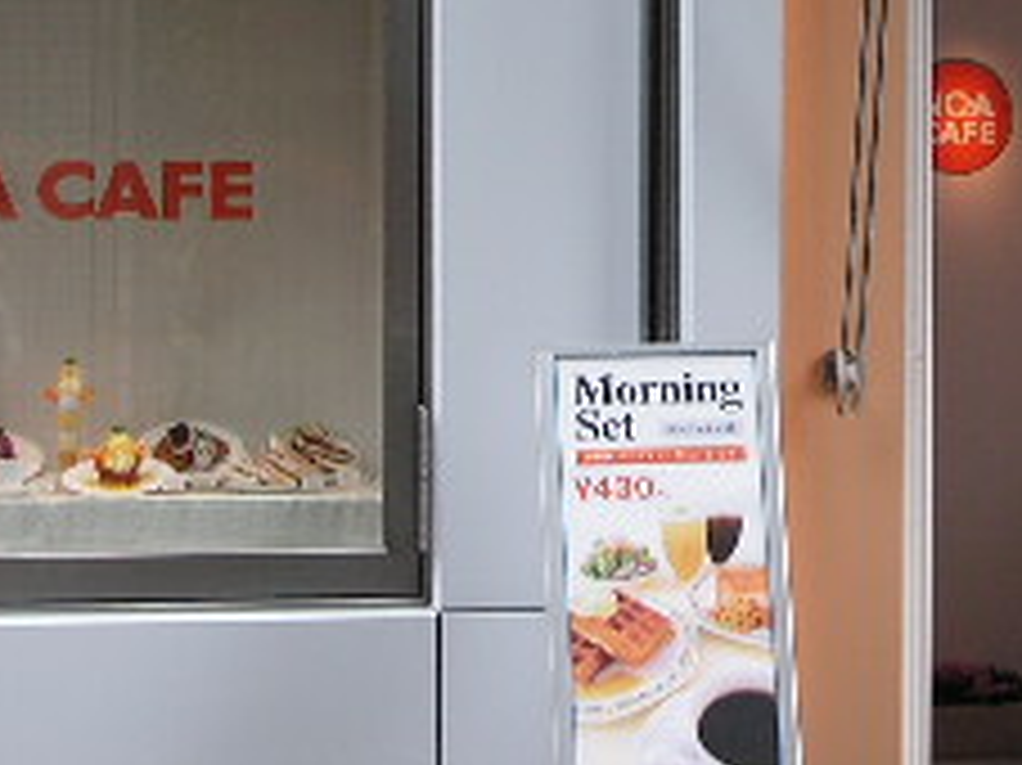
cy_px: 166
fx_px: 3157
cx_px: 923
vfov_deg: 13.8
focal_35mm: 107
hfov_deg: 18.1
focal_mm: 6.3
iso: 50
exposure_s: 1/45
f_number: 3.3
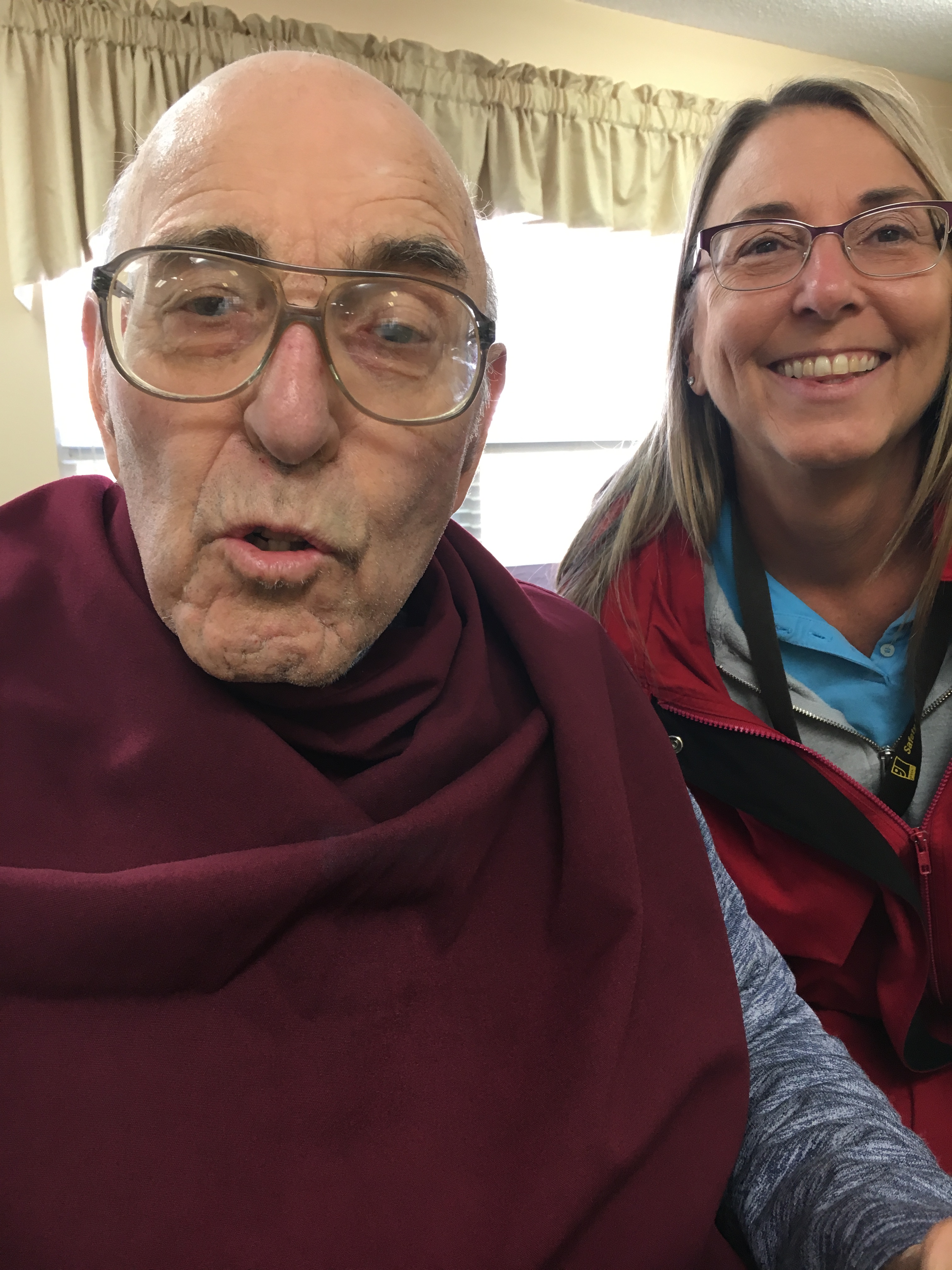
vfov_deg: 61.7
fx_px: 1063
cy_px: 635
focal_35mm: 29
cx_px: 476
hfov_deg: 48.2
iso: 64
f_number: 2.2
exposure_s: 1/30
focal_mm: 4.15
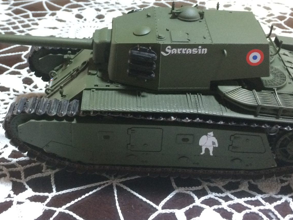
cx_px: 105
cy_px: 41
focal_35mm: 52
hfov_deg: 36.5
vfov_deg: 27.4
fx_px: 440
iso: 200
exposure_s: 1/30
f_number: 2.2
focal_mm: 4.15
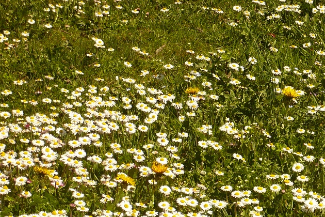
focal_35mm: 208
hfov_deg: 9.8
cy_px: 217
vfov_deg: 6.6
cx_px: 296
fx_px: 1878
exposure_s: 1/500
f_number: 5
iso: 100
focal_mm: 17.4
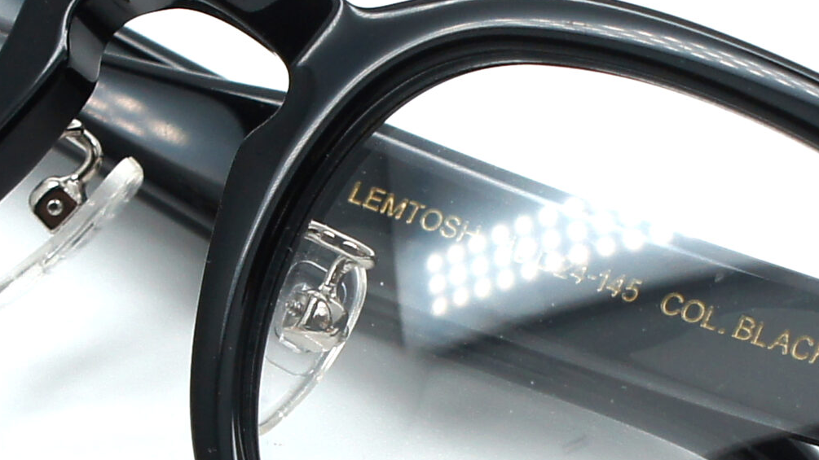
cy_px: 327
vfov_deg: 11.2
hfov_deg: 19.8
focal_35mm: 108
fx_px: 2345
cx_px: 445
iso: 200
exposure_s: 1/200
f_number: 7.1
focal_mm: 20
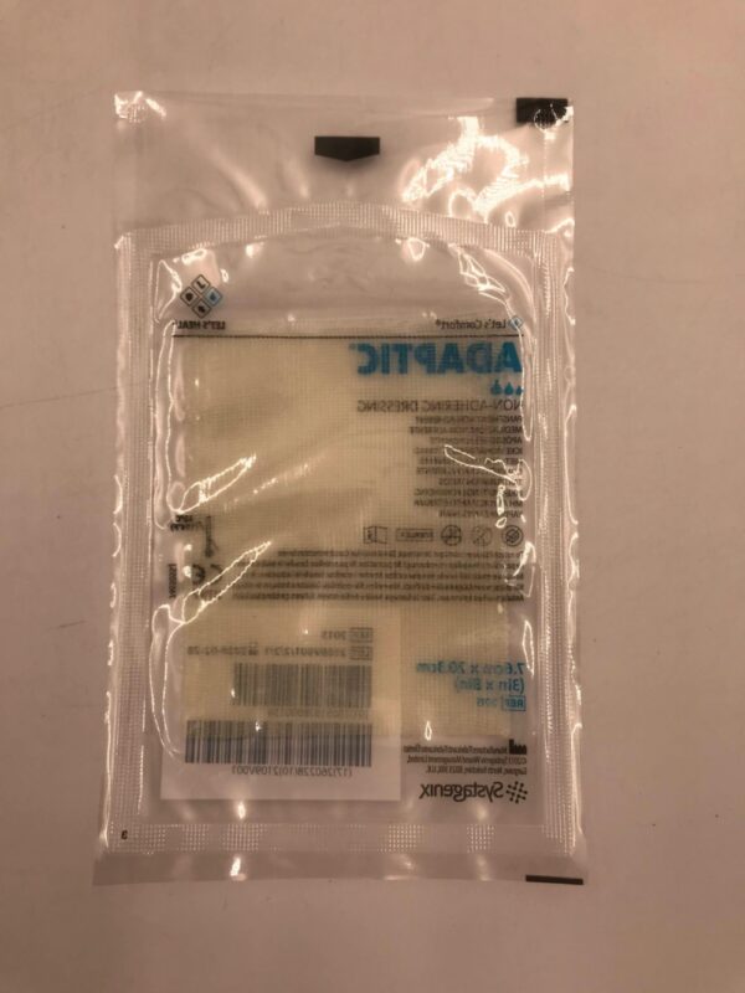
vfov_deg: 63.4
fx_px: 803
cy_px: 496
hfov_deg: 49.7
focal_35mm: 28
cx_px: 372
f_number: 1.8
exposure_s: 1/159
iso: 20
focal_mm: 3.99
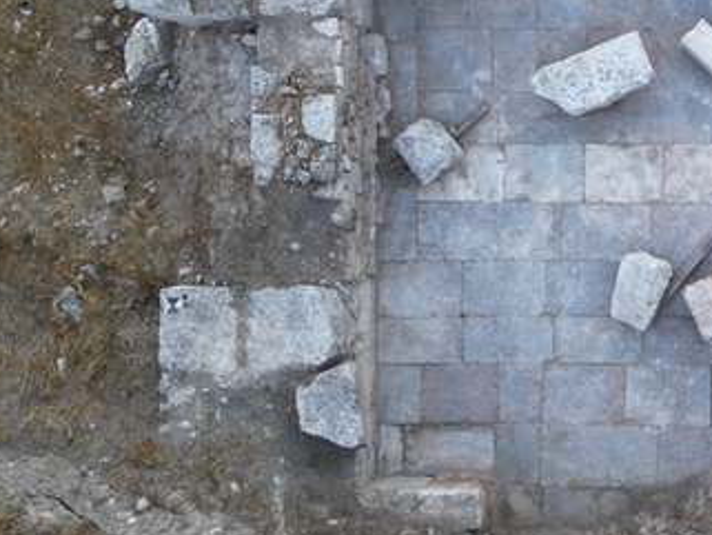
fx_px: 1152
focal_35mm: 56
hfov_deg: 31.0
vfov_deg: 26.0
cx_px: 761
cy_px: 179
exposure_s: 1/20
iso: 100
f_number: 1.7
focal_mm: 6.72
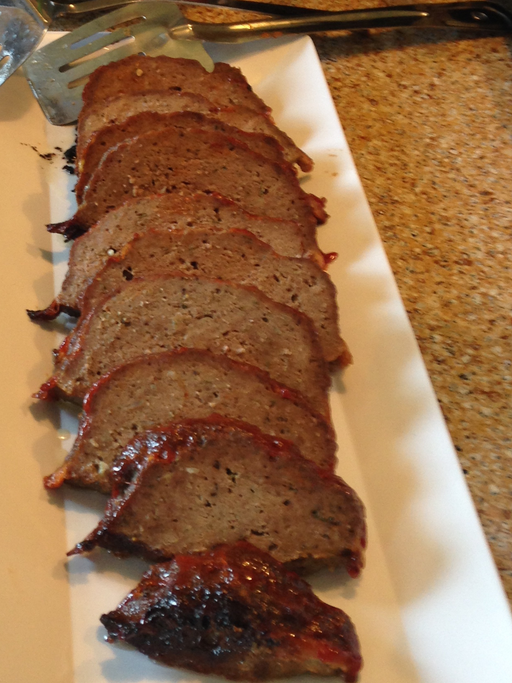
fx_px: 1282
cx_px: 25
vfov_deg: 29.8
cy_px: 324
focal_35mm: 65
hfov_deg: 21.9
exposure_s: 1/20
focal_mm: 4.12
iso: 64
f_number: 2.4
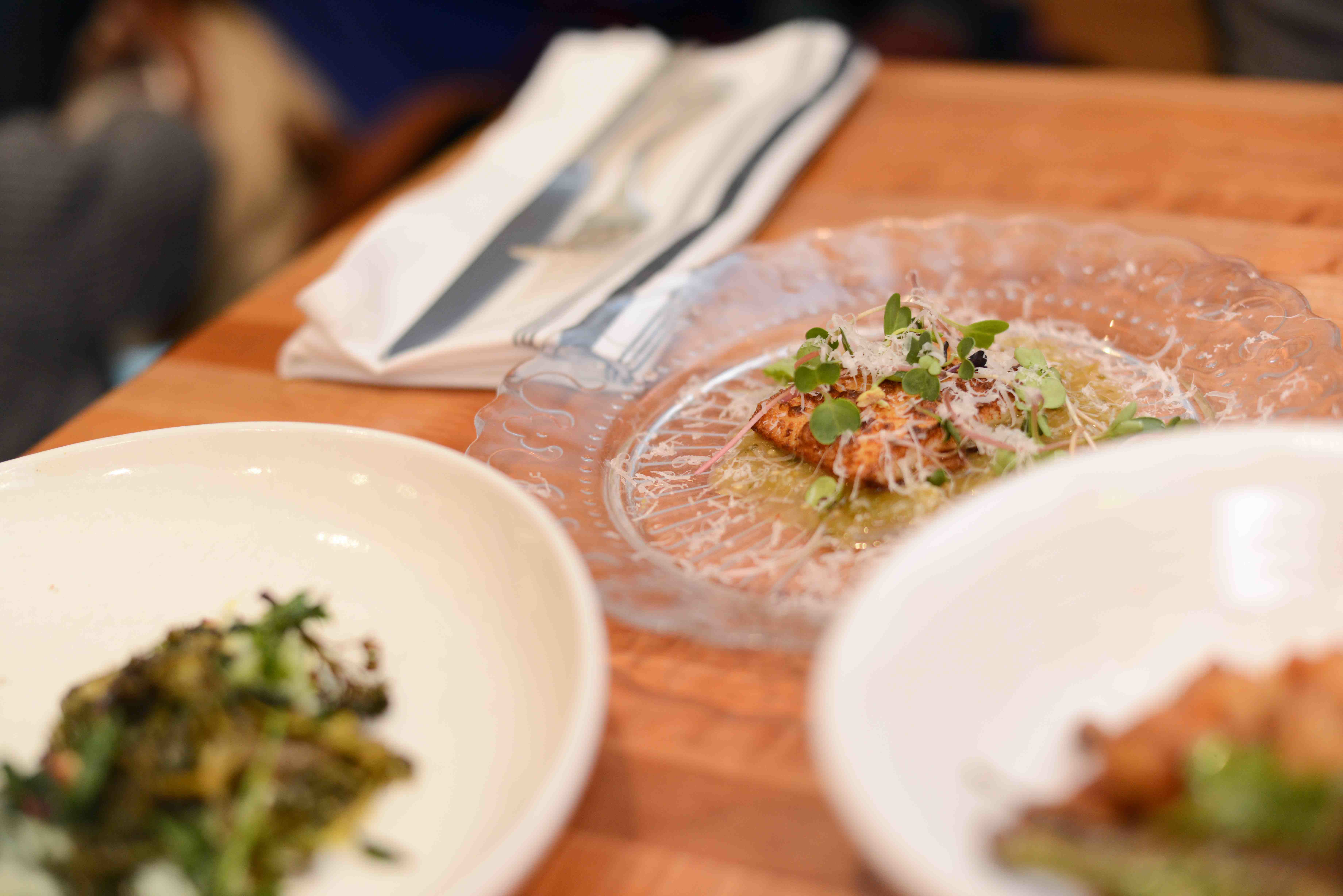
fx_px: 1866
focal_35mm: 50
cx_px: 672
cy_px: 448
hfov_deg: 39.6
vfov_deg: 27.0
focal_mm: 50
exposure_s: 1/80
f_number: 2.5
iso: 800
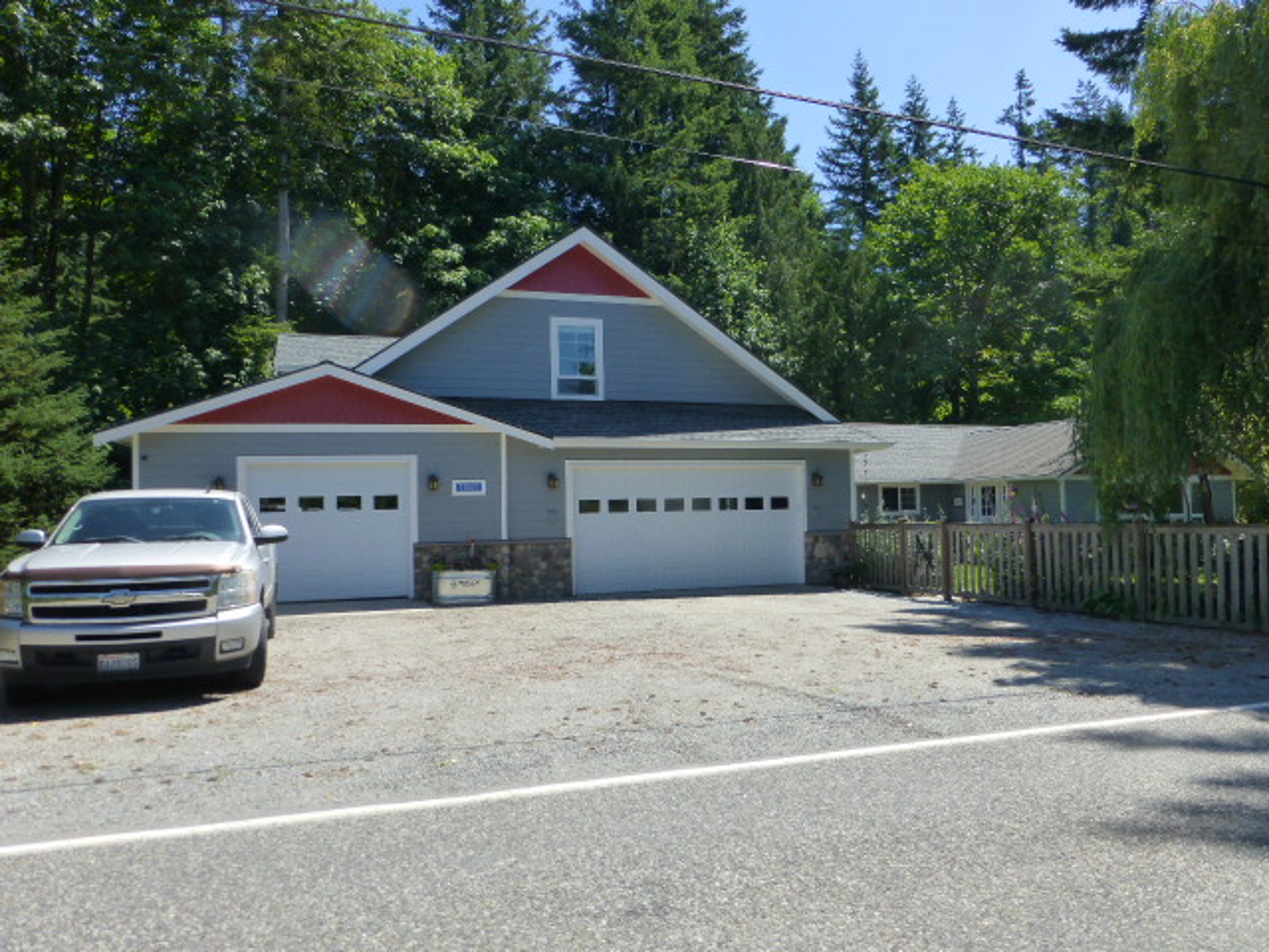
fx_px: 880
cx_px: 634
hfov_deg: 71.6
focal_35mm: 24
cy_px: 476
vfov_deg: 56.8
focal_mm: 4.3
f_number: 4
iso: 160
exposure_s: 1/500
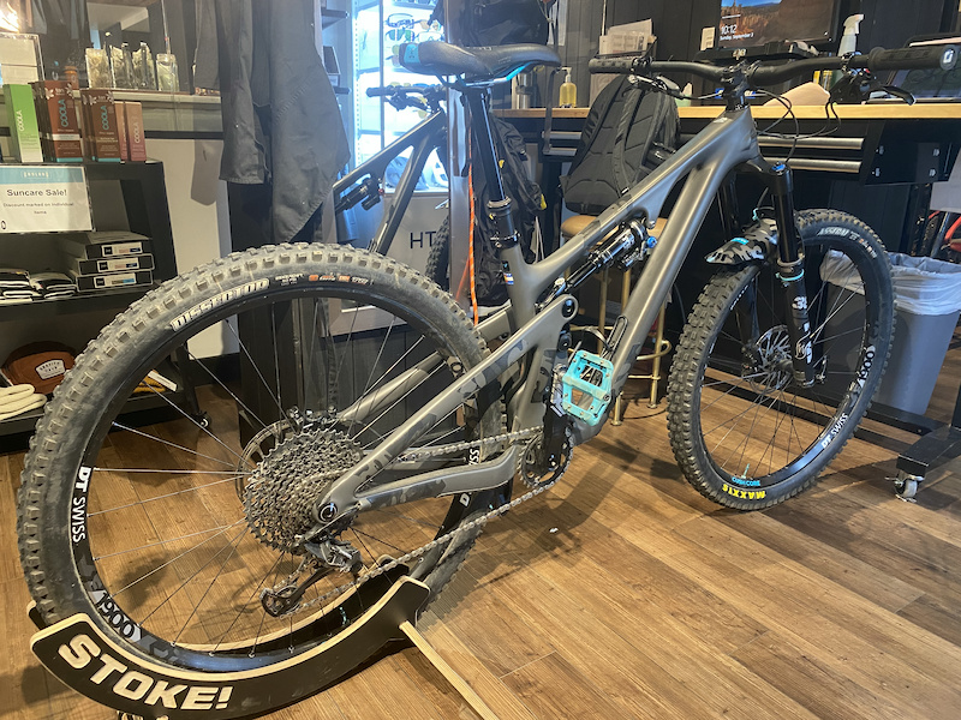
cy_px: 360
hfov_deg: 67.3
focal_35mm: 26
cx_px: 480
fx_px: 722
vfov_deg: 53.1
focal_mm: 4.25
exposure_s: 1/60
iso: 320
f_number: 1.8
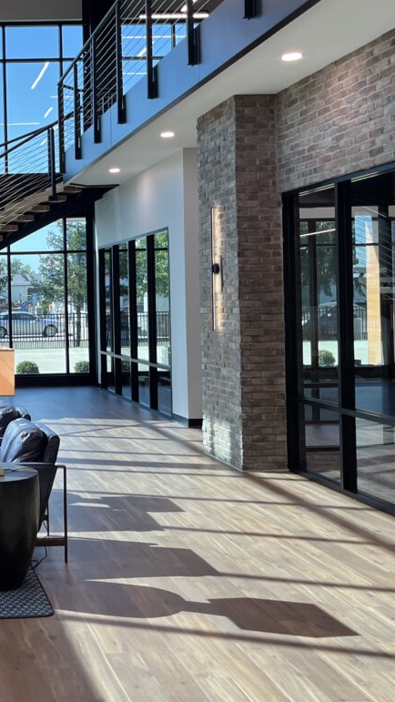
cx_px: -76
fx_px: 875
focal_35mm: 47
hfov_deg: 23.3
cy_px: 302
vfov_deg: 43.6
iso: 80
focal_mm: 5.1
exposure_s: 1/120
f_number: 1.6
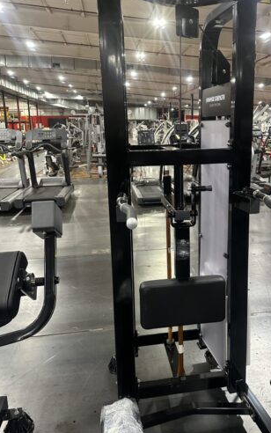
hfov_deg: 40.4
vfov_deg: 61.2
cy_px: 206
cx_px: 167
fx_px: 366
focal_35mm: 31
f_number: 1.78
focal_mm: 6.86
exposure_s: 1/60
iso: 320
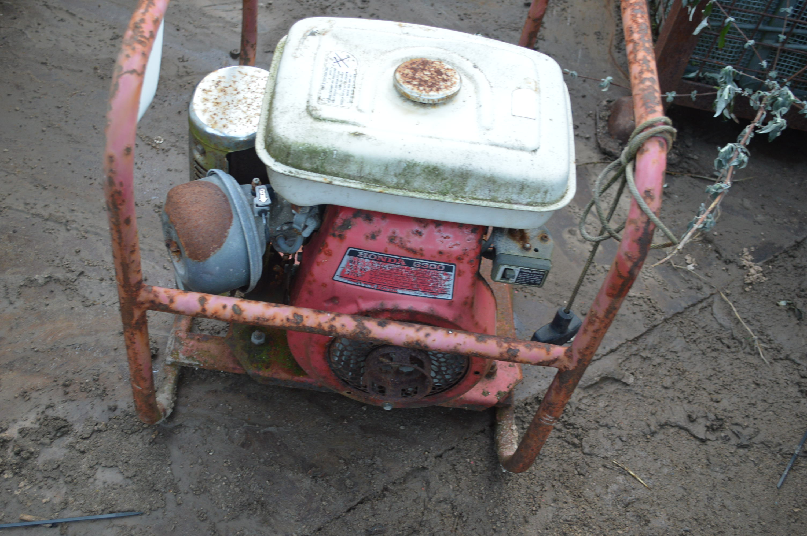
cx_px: 404
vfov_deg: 31.8
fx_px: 941
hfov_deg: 46.4
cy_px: 268
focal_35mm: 42
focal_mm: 28
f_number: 4.5
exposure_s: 1/60
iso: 450
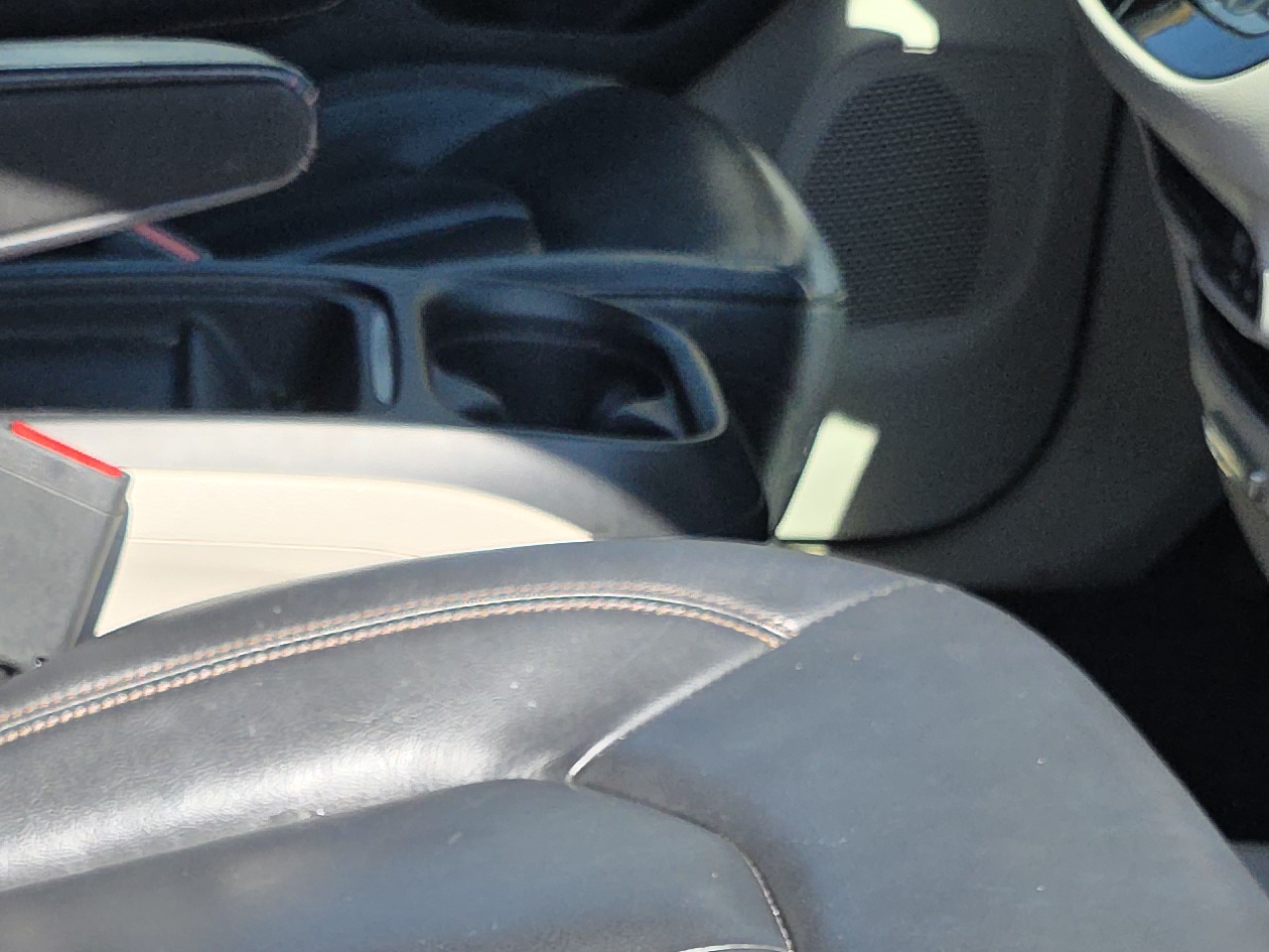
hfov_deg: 26.5
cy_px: 1135
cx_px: 391
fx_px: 2676
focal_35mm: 73
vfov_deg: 19.1
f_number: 1.7
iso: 80
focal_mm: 6.3
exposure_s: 1/3455
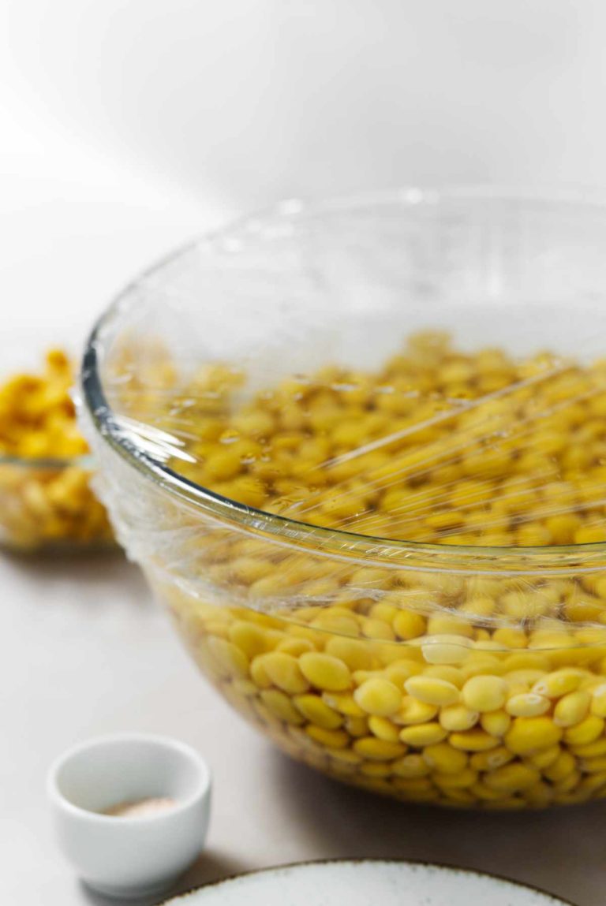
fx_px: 3402
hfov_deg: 10.2
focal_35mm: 135
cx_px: 303
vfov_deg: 15.2
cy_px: 453
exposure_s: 1/100
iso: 640
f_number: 3.5
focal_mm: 90
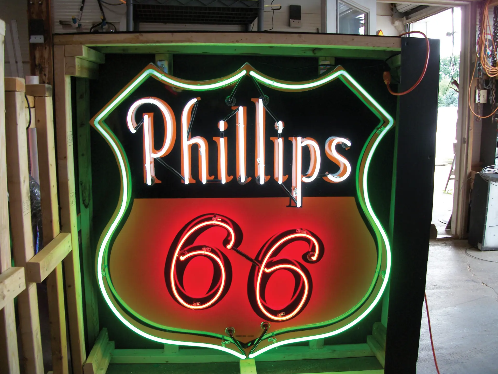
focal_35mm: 32
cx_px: 249
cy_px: 187
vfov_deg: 44.2
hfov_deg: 56.8
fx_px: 460
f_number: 2.9
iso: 80
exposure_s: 1/40
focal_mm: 5.7
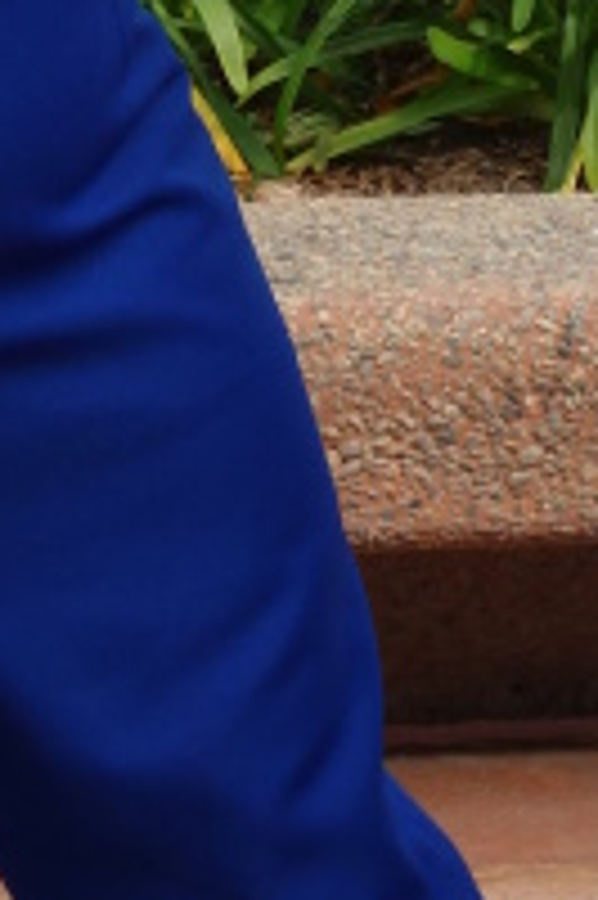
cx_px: 292
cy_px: -832
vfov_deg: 9.1
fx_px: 5366
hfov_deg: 6.4
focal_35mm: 215
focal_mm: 15.64
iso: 125
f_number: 5.6
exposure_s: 1/320
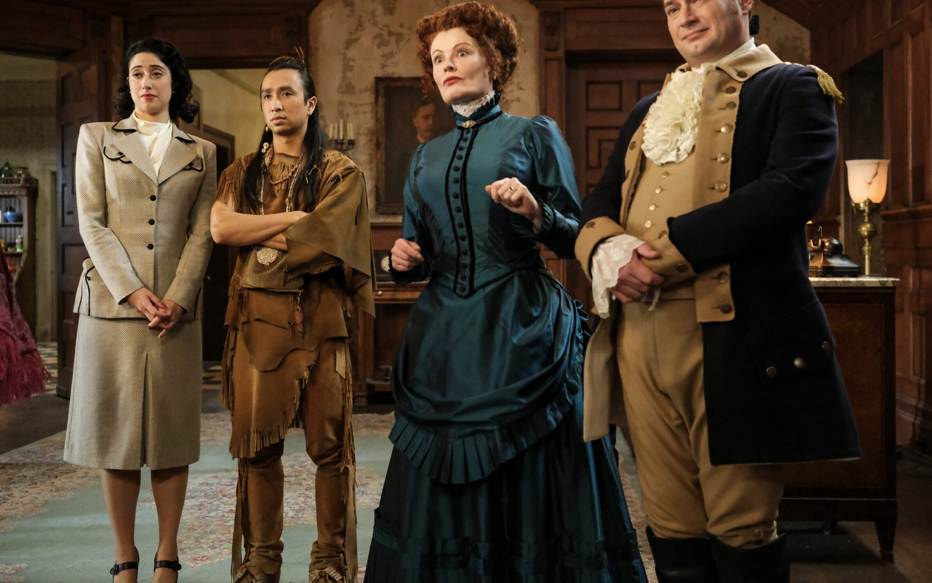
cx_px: 481
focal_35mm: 40
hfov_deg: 49.3
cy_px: 254
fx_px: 1016
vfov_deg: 32.0
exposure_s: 1/125
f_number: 2
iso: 8000
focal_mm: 23
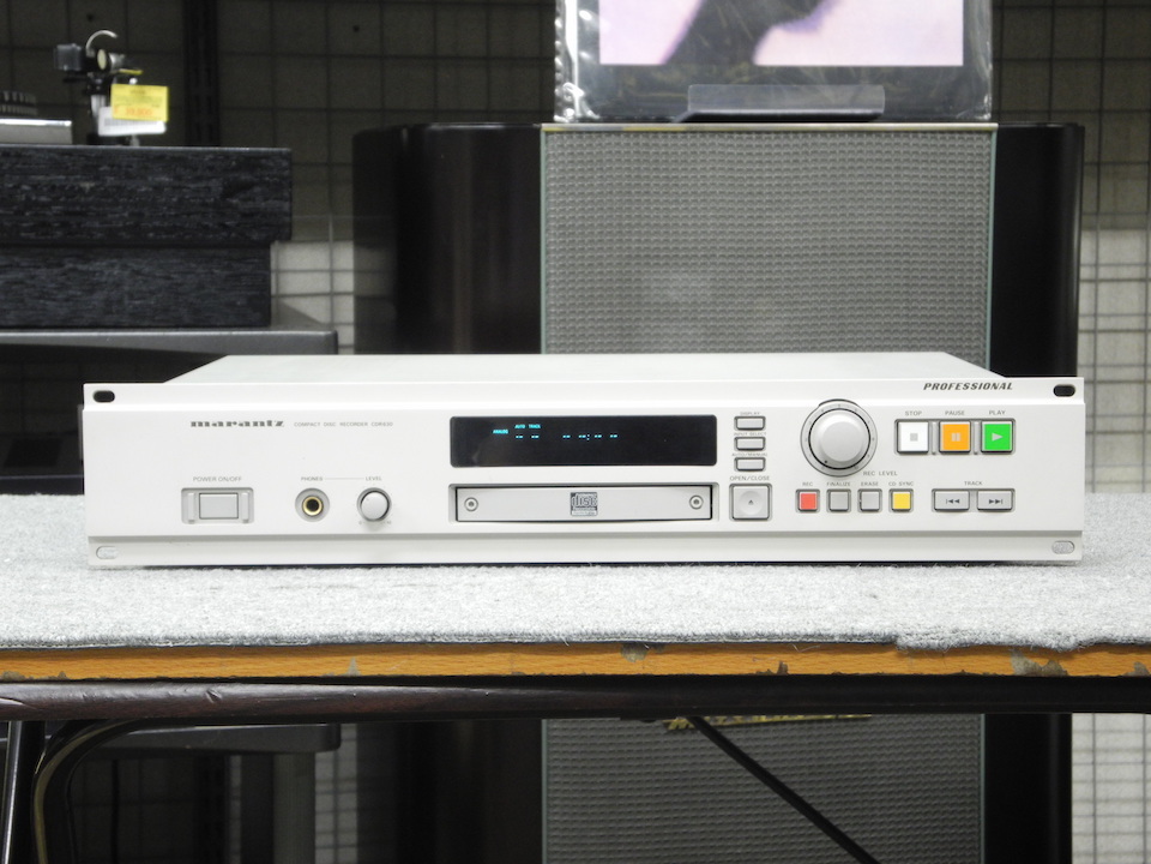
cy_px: 432
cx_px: 576
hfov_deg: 25.7
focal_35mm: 76
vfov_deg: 19.4
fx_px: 2527
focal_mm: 16.3
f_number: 4
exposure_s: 1/16.2
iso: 400
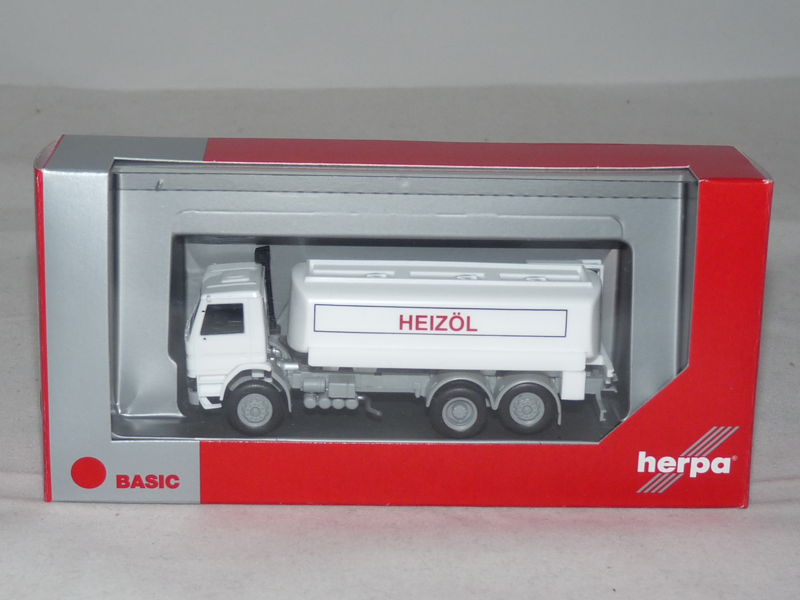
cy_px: 300
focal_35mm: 76
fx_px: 1756
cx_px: 400
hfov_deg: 25.7
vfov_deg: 19.4
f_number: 3
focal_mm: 7.6
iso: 100
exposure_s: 1/30
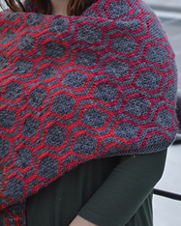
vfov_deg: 10.4
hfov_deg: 8.3
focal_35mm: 185
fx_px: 1240
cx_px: 222
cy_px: 51
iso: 400
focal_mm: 48
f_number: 5.6
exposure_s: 1/50
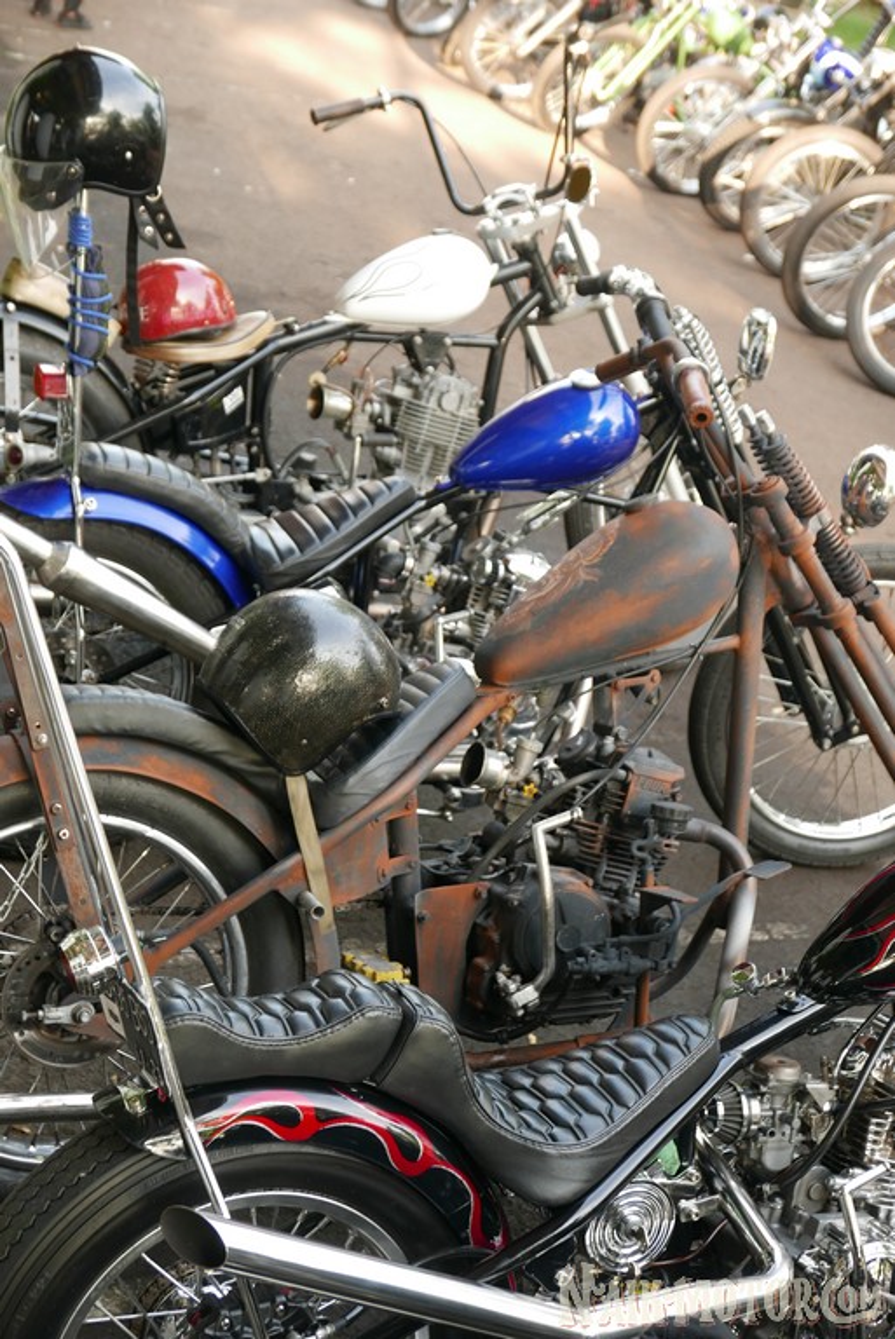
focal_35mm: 56
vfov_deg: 35.6
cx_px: 448
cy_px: 670
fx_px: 2085
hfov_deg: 24.2
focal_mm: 25.4
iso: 250
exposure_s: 1/100
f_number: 2.8
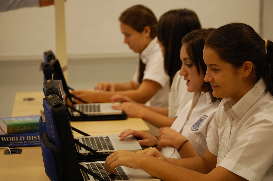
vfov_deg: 13.0
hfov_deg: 19.5
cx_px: 136
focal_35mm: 105
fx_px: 795
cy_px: 90
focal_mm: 70
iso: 800
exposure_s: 1/125
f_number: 4.5
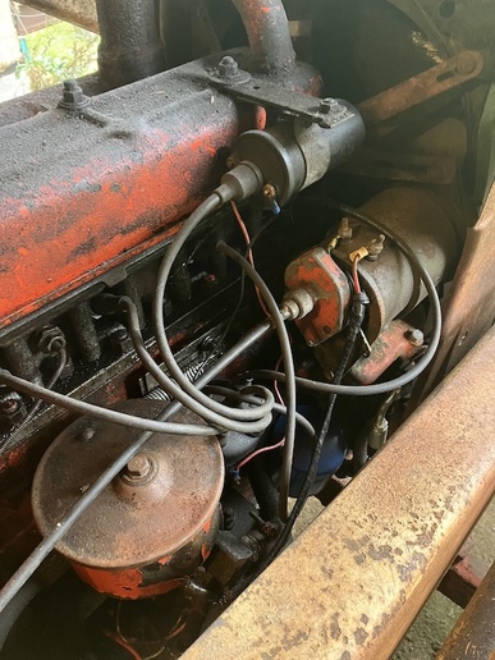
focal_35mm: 28
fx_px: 534
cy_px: 330
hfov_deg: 49.7
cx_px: 248
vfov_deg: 63.4
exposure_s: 1/30
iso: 500
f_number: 1.8
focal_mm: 3.99
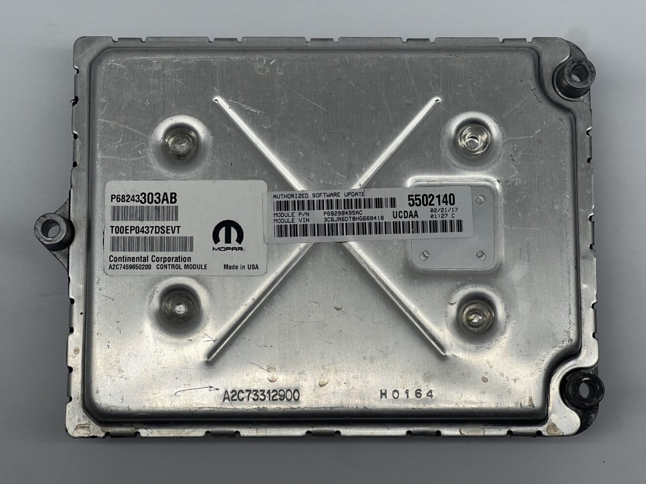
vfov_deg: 19.1
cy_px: 242
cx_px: 323
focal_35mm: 77
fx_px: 1437
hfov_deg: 25.3
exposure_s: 1/120
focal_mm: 9
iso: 50
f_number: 2.8
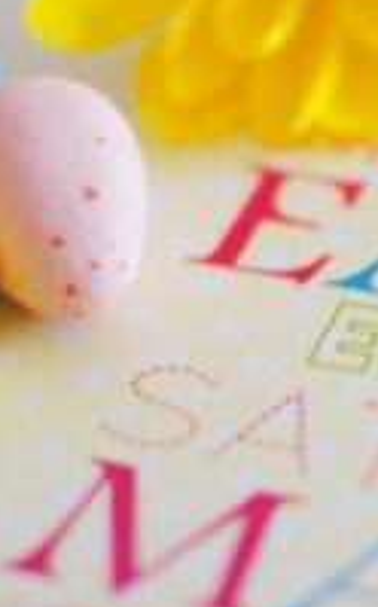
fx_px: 2668
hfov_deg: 8.0
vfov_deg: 13.0
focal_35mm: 162
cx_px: 421
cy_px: 287
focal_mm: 35
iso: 100
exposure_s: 1/40
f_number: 1.8
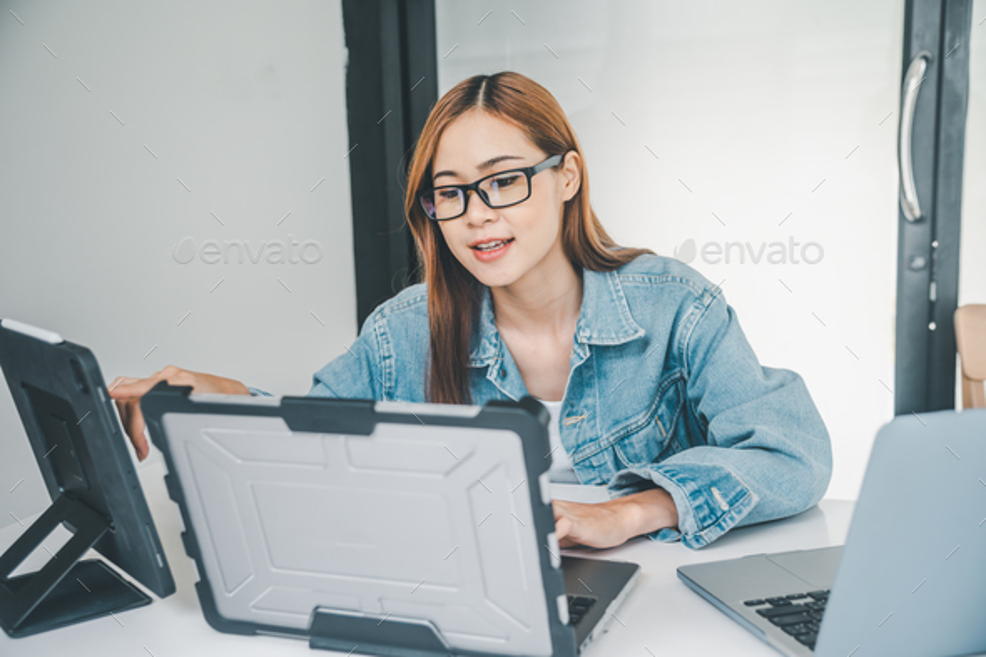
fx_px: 1205
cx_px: 493
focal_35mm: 44
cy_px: 328
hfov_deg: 44.5
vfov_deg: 30.5
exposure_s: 1/180
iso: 200
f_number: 4
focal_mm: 44
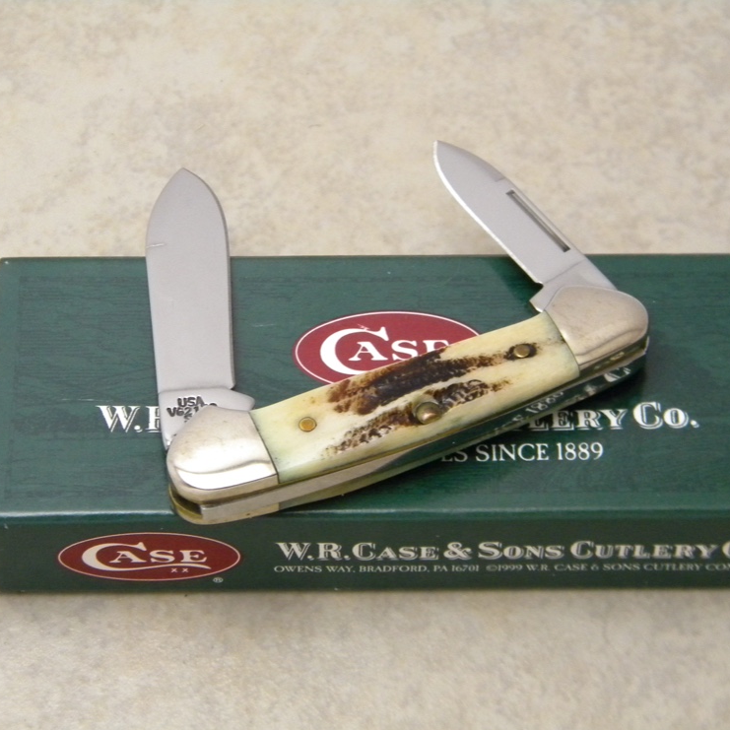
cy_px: 367
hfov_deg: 17.6
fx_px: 2362
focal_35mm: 99
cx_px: 385
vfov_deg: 17.6
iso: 400
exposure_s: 1/27.5
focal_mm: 15.1
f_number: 4.5
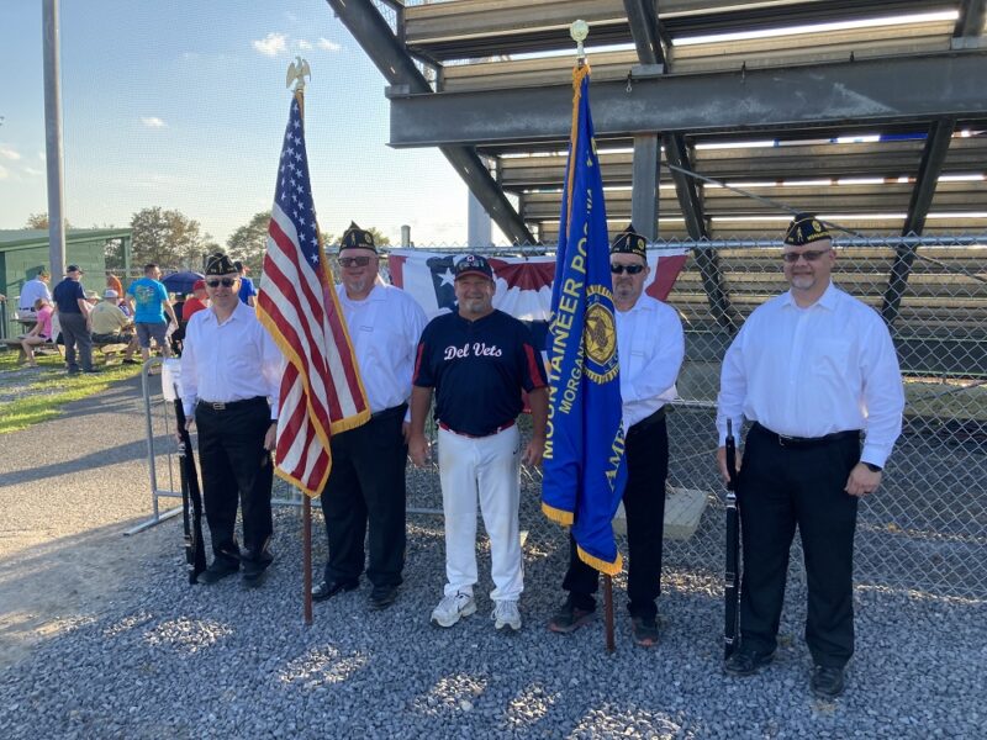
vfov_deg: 49.7
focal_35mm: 28
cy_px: 370
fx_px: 798
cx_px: 494
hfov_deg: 63.4
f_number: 1.8
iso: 20
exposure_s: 1/338
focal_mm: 3.99
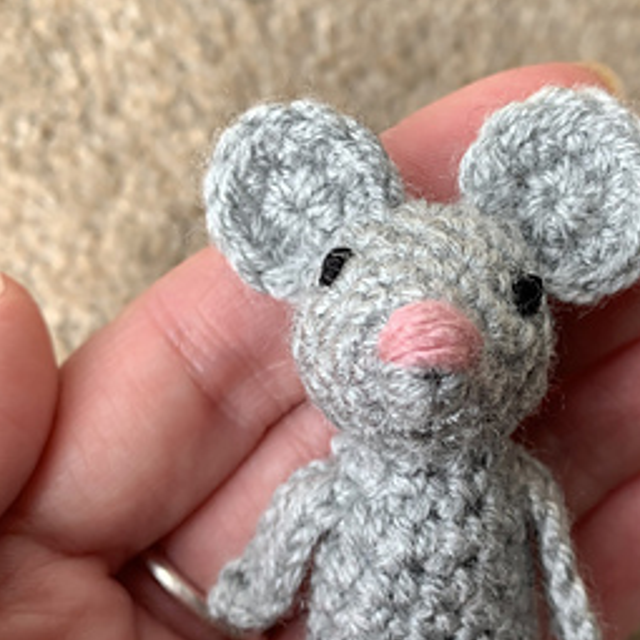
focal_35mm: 45
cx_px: 405
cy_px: 414
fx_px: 941
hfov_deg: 37.3
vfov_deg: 37.2
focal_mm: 4.25
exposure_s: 1/304
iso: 25
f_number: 1.8
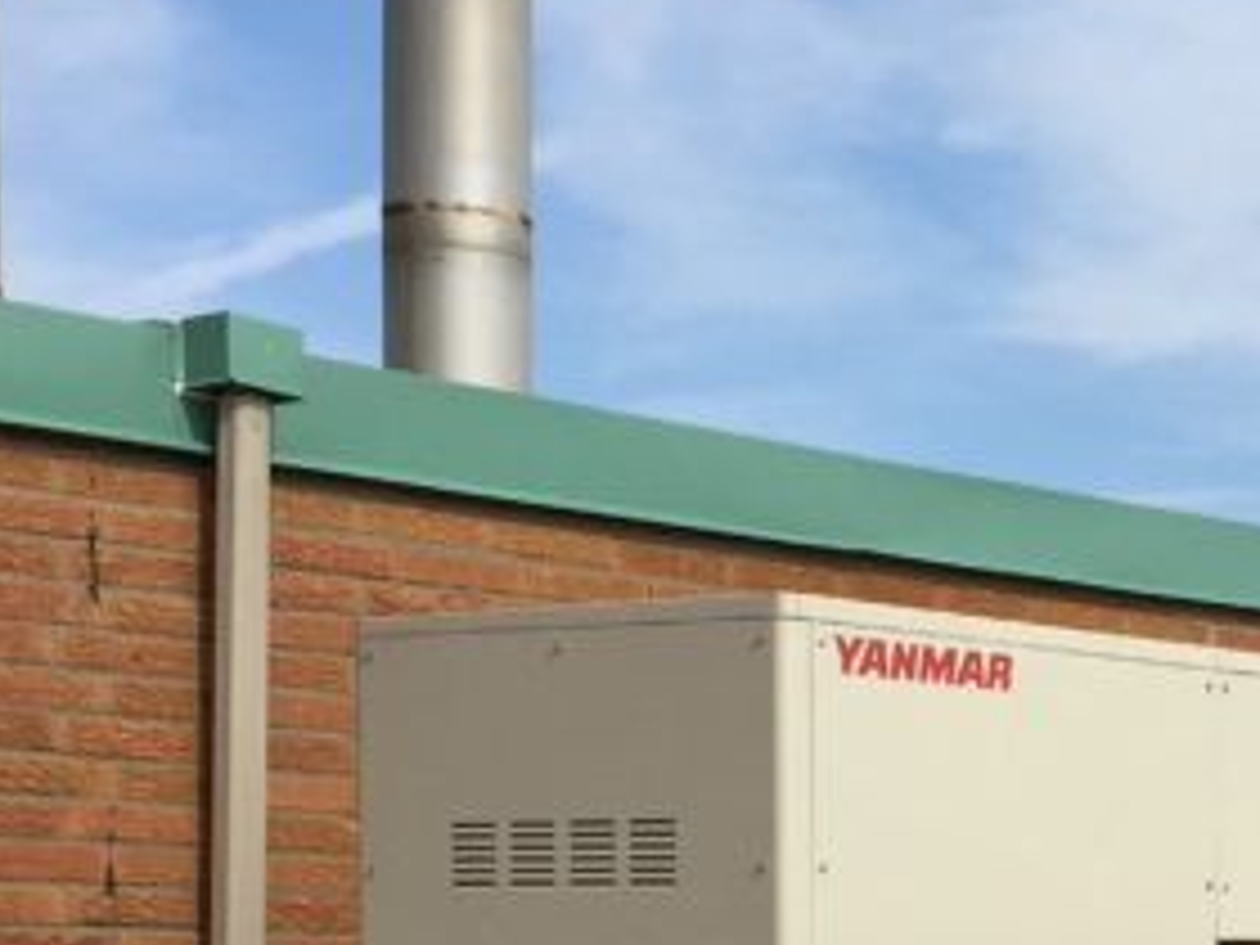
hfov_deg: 16.8
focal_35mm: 112
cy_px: 1256
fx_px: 4077
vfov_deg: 12.8
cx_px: 1544
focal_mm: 4.15
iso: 32
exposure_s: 1/2475
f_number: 2.2
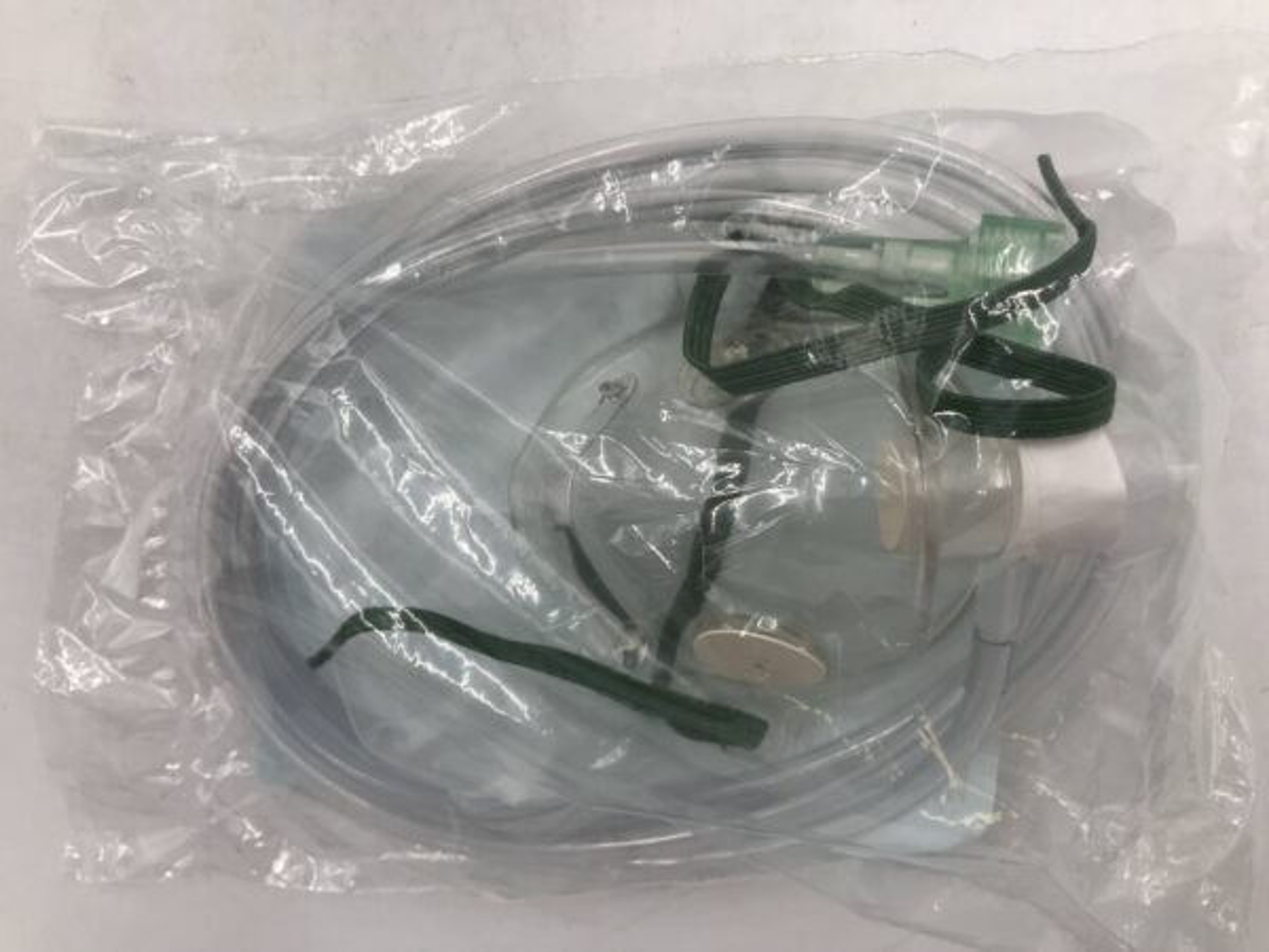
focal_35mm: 28
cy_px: 476
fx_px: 1026
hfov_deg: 63.4
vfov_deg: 49.7
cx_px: 634
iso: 20
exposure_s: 1/190
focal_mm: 3.99
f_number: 1.8
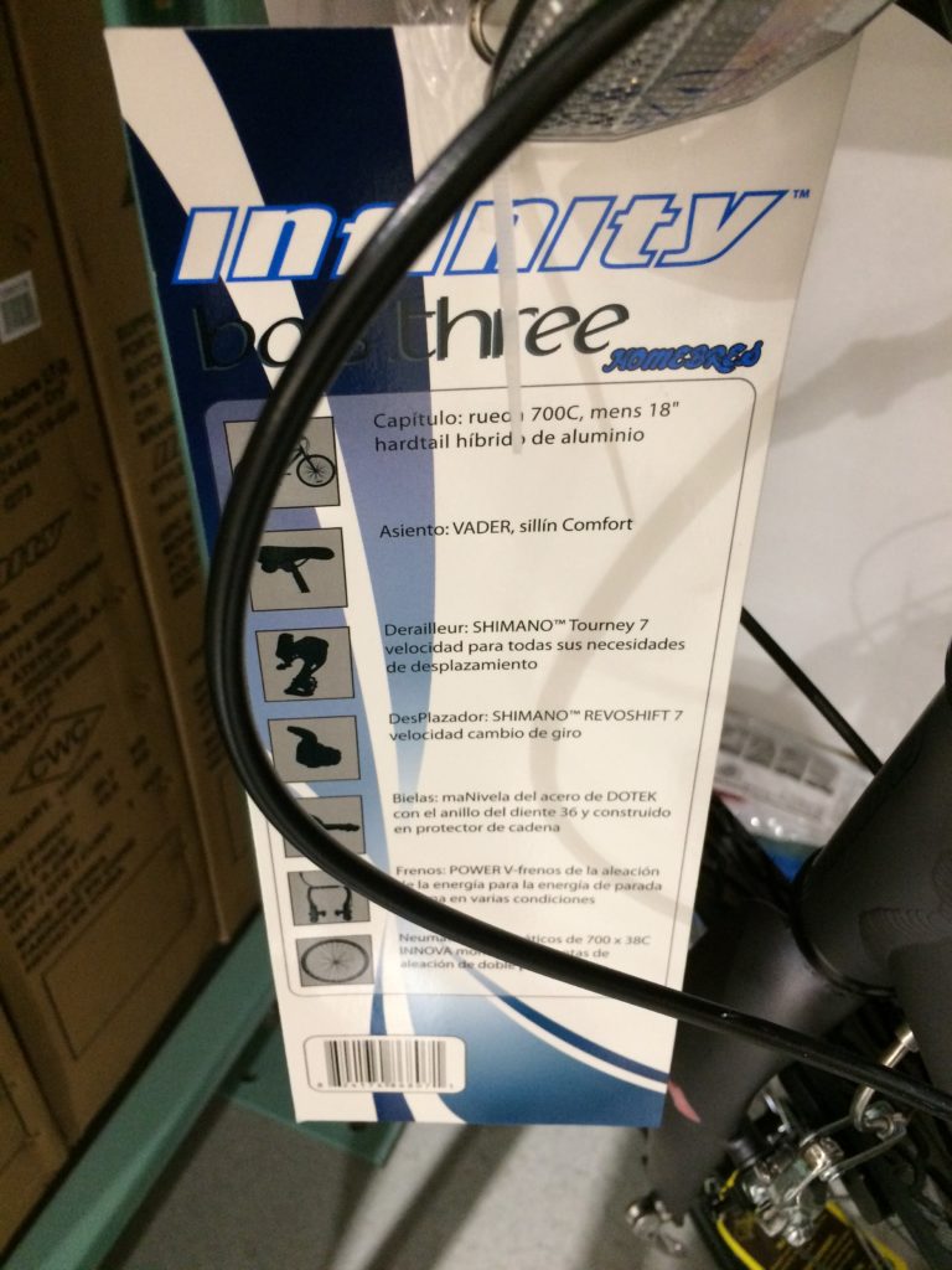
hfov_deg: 48.2
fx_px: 1063
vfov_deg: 61.7
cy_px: 635
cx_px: 476
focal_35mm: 29
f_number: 2.2
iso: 250
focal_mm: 4.15
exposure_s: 1/24
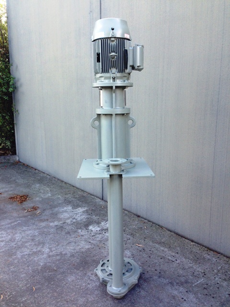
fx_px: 292
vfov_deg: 55.4
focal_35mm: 33
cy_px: 154
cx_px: 115
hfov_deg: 42.9
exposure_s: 1/120
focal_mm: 4.13
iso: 64
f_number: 2.4
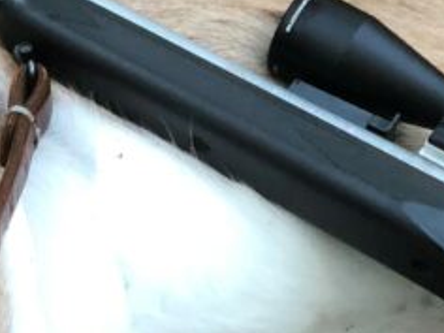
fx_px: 2899
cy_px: 145
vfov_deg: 6.6
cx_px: 316
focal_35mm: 226
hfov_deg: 8.7
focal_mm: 6
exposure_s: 1/30
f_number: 2.4
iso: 125
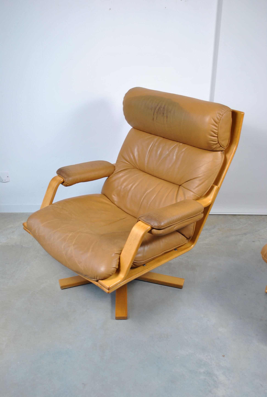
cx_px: 134
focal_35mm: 36
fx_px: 399
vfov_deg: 53.0
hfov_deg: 37.0
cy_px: 198
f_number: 5
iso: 200
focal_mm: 24
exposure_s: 1/10
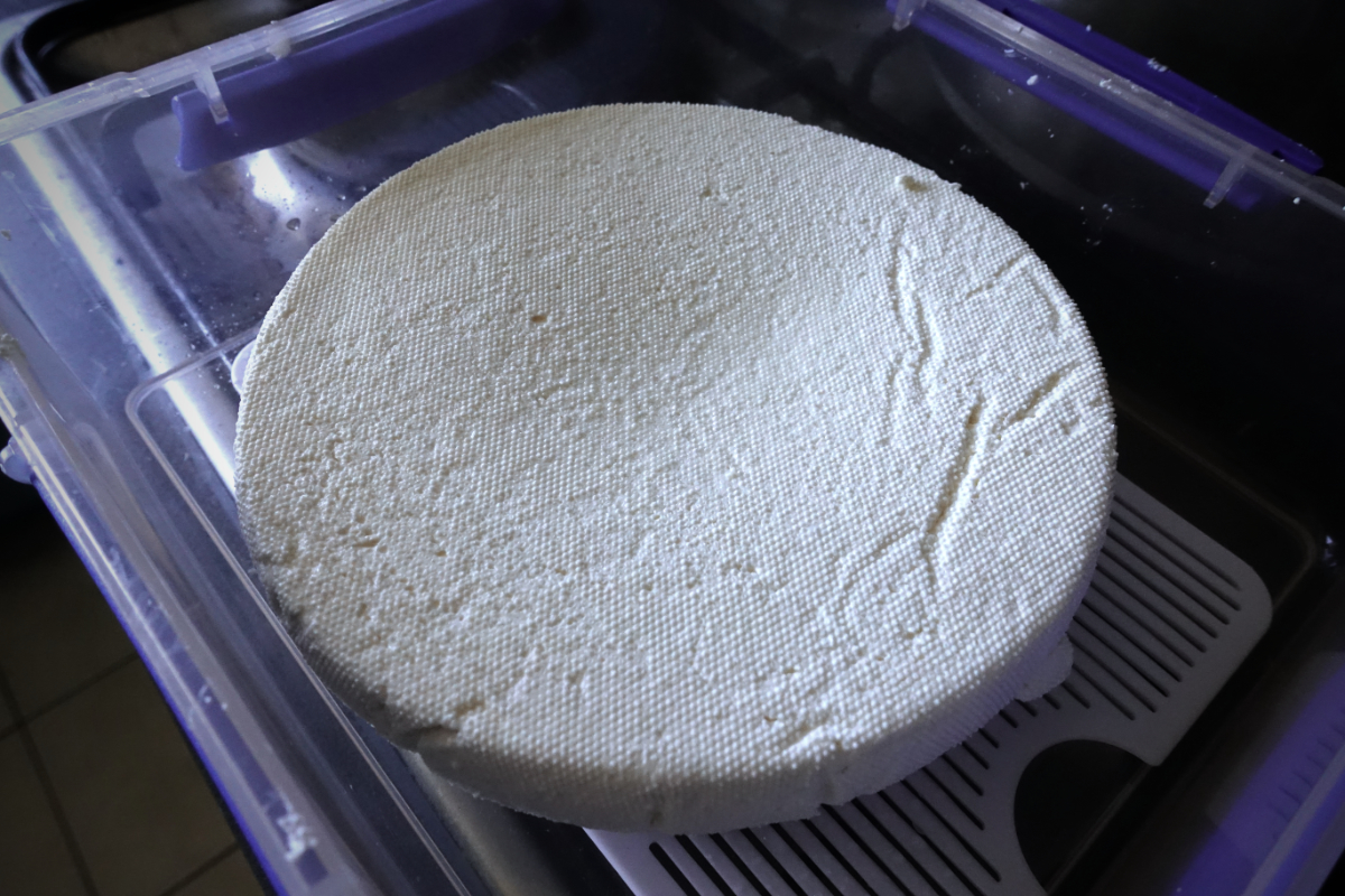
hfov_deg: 73.7
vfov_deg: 53.1
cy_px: 448
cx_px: 672
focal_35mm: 24
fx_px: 897
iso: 1000
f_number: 4
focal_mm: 8.8
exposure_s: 1/250
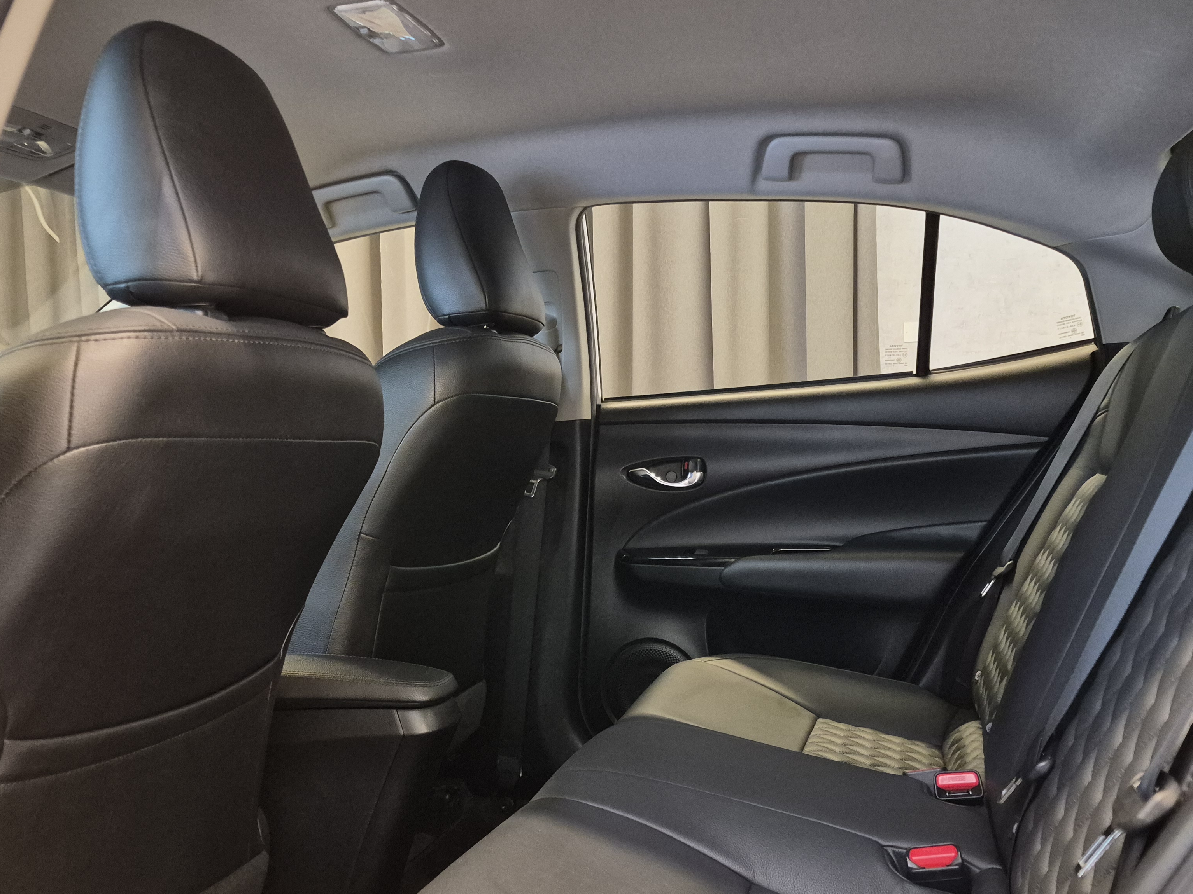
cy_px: 522
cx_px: 608
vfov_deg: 46.6
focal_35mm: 30
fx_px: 1034
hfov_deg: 60.0
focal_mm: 5.4
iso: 1250
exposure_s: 1/50
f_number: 1.8
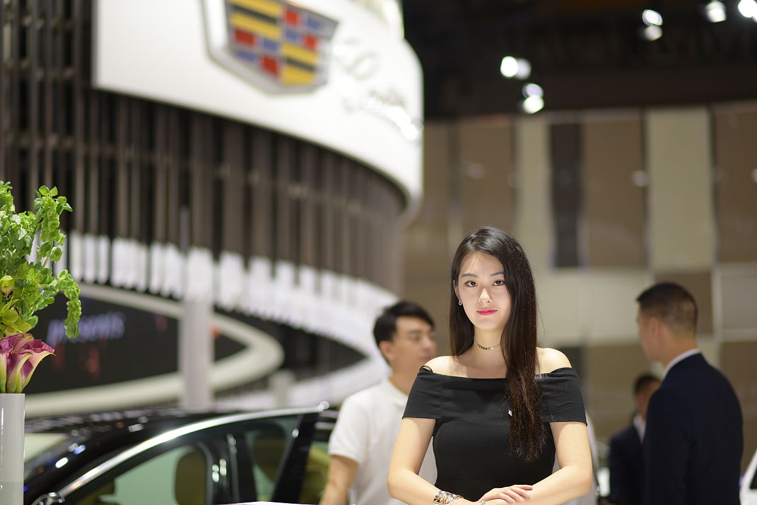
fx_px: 1788
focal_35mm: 85
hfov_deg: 23.9
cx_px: 378
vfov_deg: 16.1
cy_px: 252
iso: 100
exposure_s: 1/250
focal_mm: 85
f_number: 2
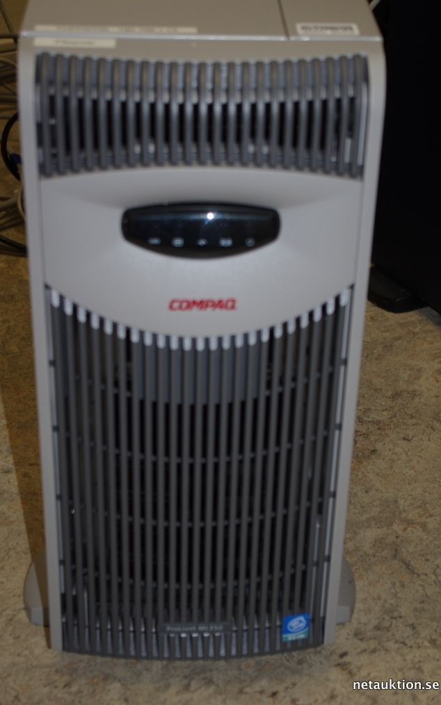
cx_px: 220
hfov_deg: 17.6
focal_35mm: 74
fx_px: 1423
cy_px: 350
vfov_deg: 27.8
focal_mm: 47.5
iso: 200
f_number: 5.6
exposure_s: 1/30
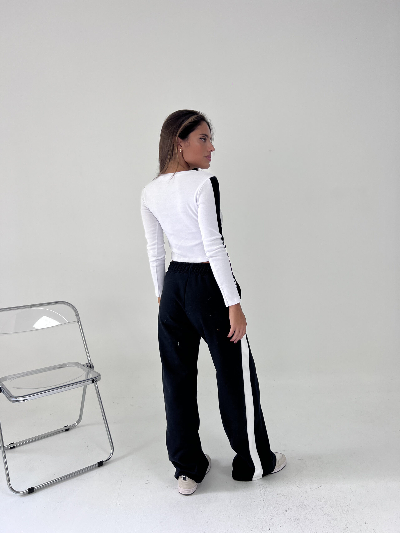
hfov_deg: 53.1
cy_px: 266
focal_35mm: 26
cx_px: 200
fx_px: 401
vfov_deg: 67.3
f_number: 1.5
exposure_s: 1/121
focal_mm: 5.7
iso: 32
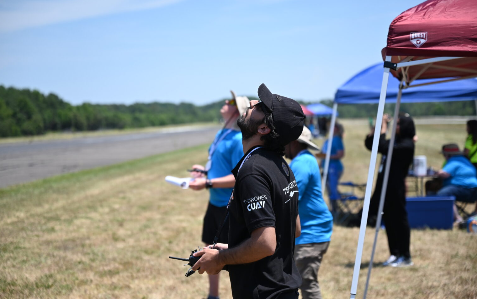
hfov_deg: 28.6
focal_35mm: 72
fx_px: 936
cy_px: 160
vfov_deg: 18.1
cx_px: 239
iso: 400
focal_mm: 70
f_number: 2.8
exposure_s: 1/8000
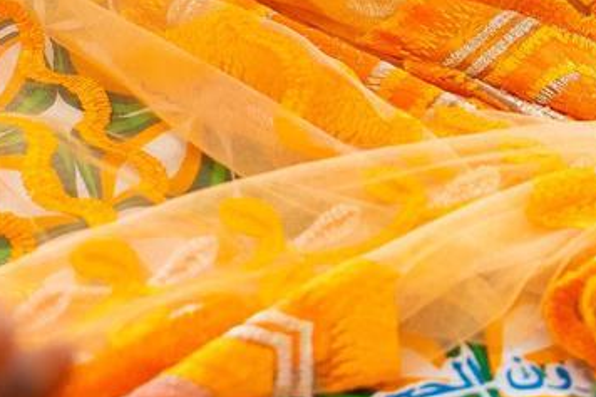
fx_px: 3574
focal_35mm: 216
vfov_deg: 6.3
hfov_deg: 9.5
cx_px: 219
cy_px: -114
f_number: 2.8
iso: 500
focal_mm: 48
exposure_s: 1/50
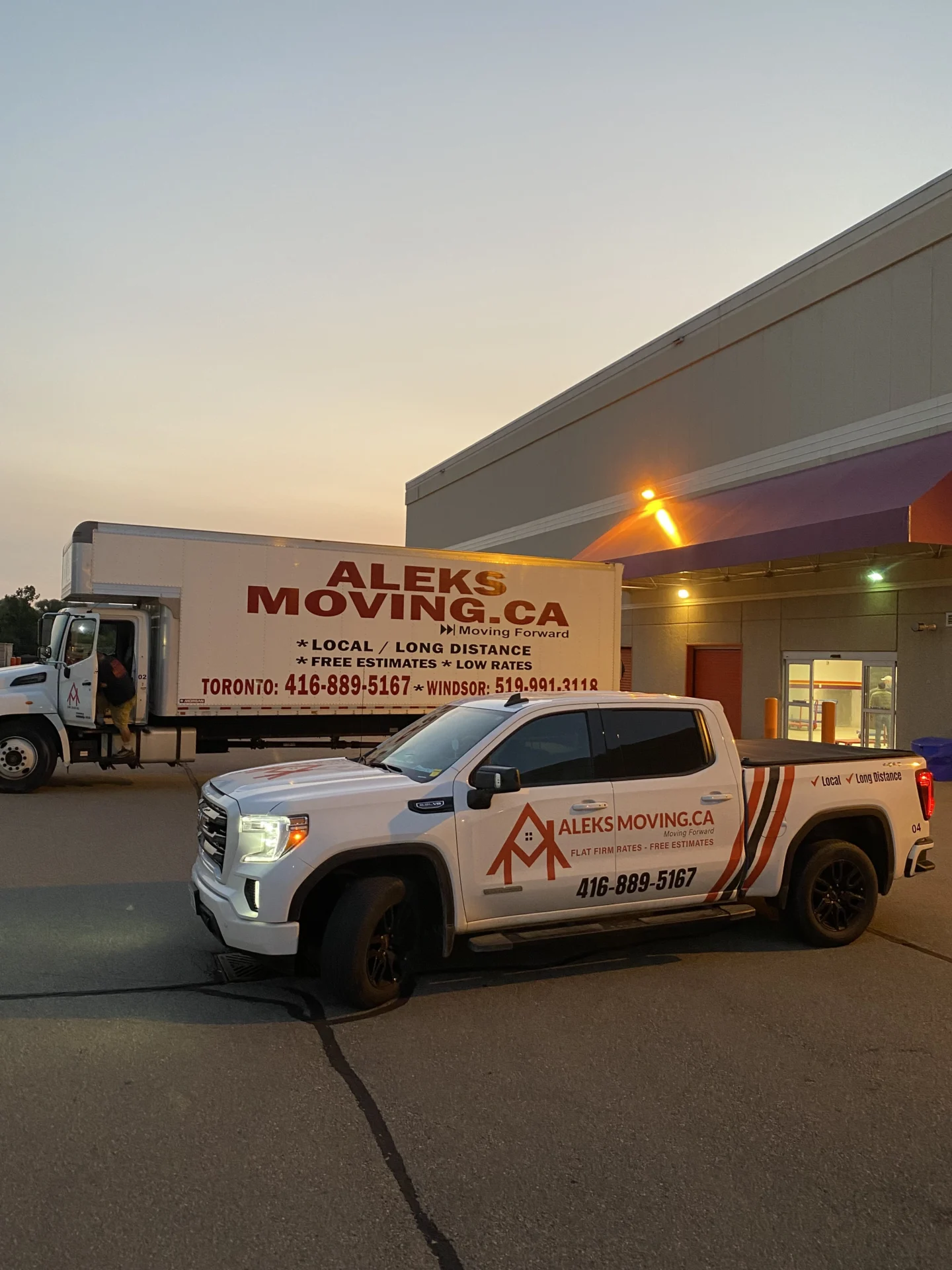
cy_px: 635
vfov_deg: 67.3
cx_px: 476
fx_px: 953
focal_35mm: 26
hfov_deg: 53.1
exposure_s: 1/60
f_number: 1.8
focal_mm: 4.25
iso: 160
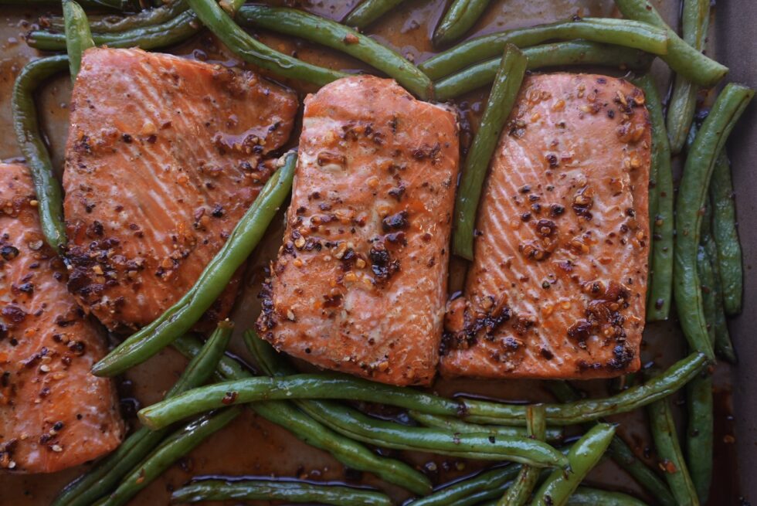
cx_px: 378
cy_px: 253
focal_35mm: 28
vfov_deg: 46.5
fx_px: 589
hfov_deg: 65.4
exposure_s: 1/60
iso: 160
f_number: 4
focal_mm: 28
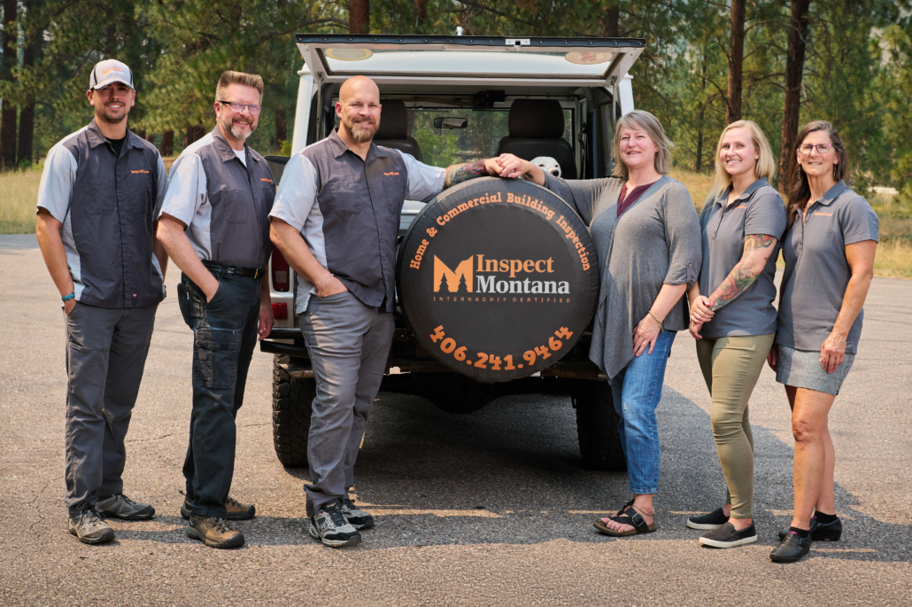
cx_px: 456
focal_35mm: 58
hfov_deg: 34.5
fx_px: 1468
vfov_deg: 23.3
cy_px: 304
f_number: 7.1
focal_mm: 58
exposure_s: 1/250
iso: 50
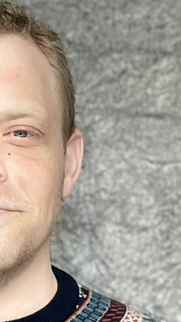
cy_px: 159
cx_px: -19
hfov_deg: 16.5
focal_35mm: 71
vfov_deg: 29.8
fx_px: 606
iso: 100
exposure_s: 1/92
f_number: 2.2
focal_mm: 2.71
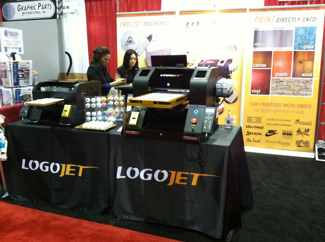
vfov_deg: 40.6
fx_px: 328
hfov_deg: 52.7
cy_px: 121
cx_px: 162
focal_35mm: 35
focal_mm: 3.85
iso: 640
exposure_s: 1/15
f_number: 2.8
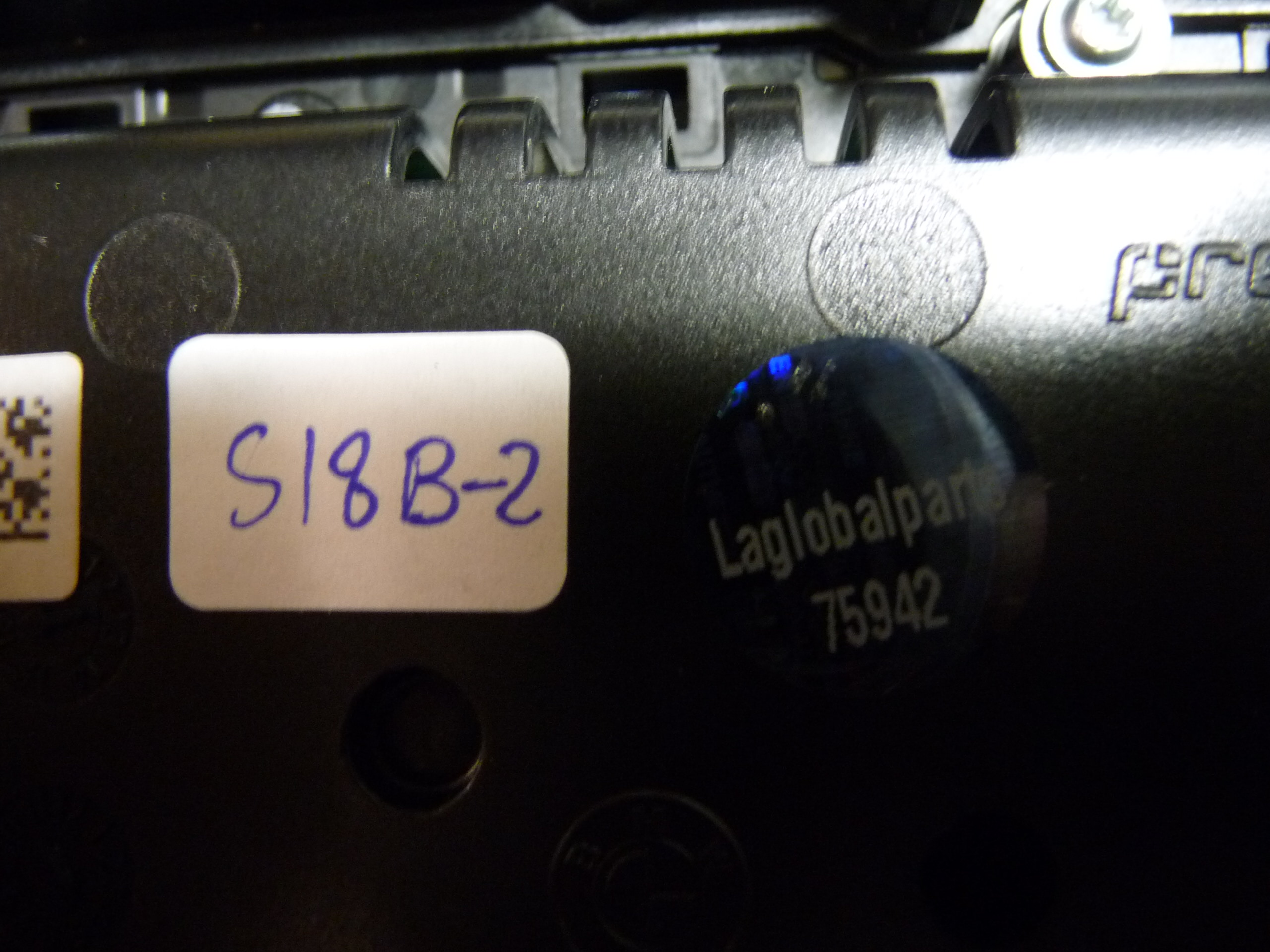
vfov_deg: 49.7
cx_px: 635
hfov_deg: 63.4
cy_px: 476
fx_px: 1027
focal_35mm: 28
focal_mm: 4.7
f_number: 3.3
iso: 400
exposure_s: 1/10
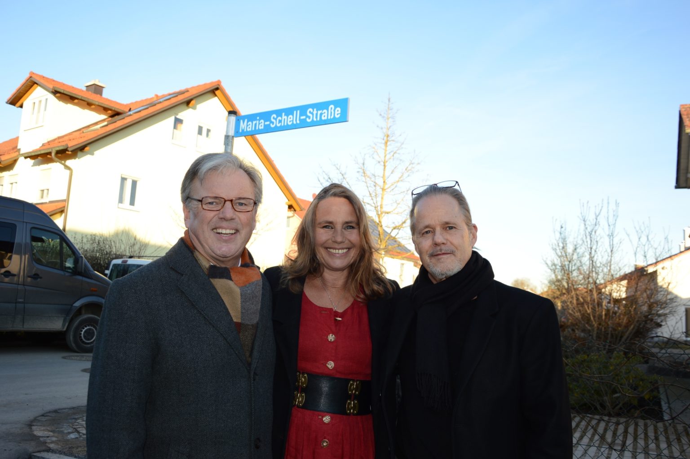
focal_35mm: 27
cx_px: 345
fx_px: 517
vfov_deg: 47.8
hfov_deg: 67.4
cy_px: 230
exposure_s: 1/160
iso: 100
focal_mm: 18
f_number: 4
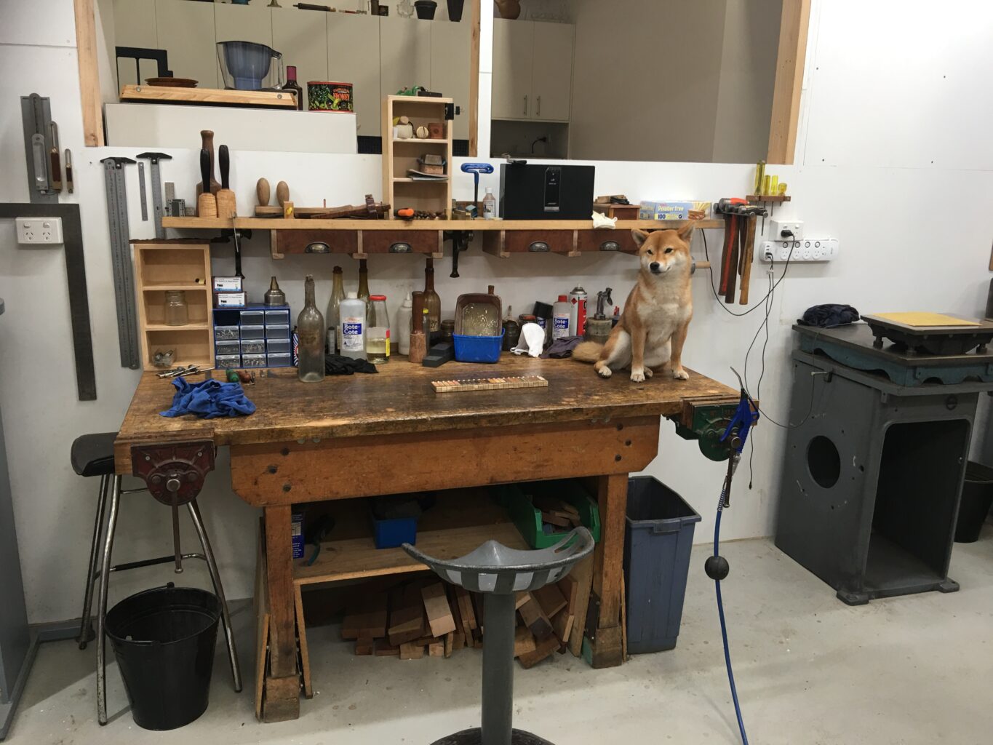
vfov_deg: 48.2
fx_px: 832
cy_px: 372
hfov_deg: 61.7
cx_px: 496
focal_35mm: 29
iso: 32
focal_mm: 4.15
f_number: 2.2
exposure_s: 1/17
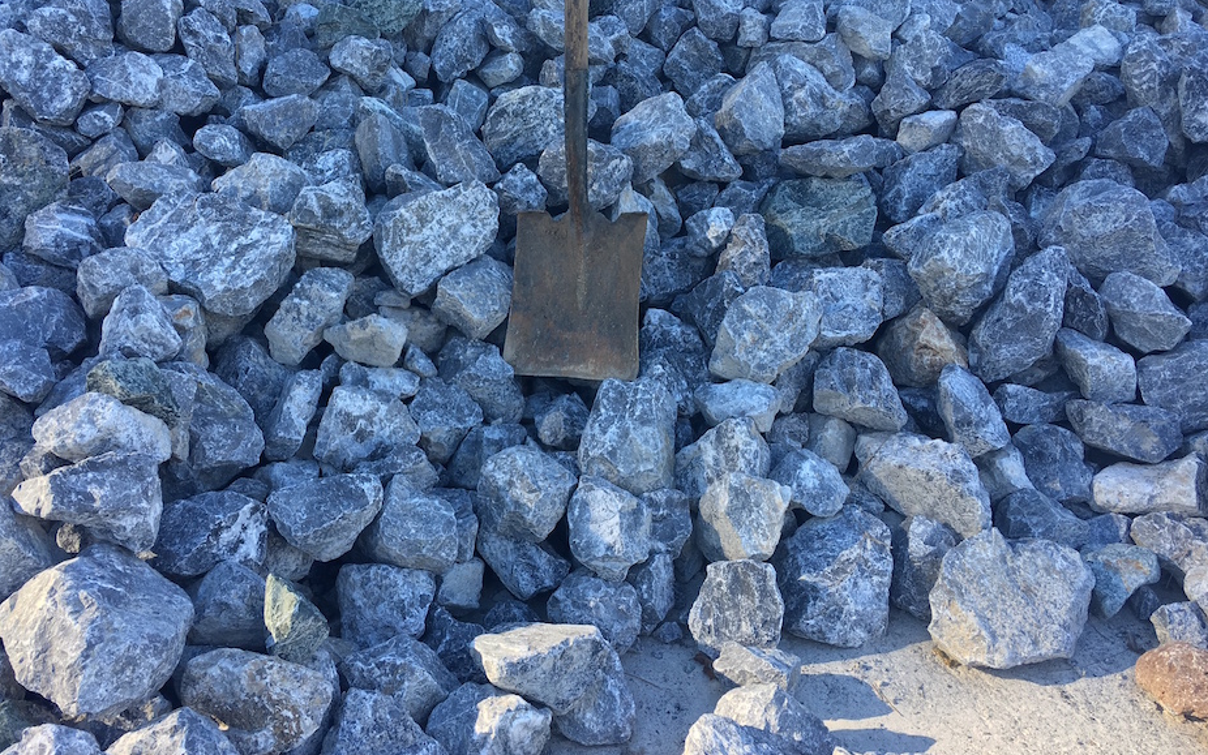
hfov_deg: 56.6
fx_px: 1119
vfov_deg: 37.2
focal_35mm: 34
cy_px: 327
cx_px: 558
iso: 25
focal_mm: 4.15
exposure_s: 1/151
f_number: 2.2
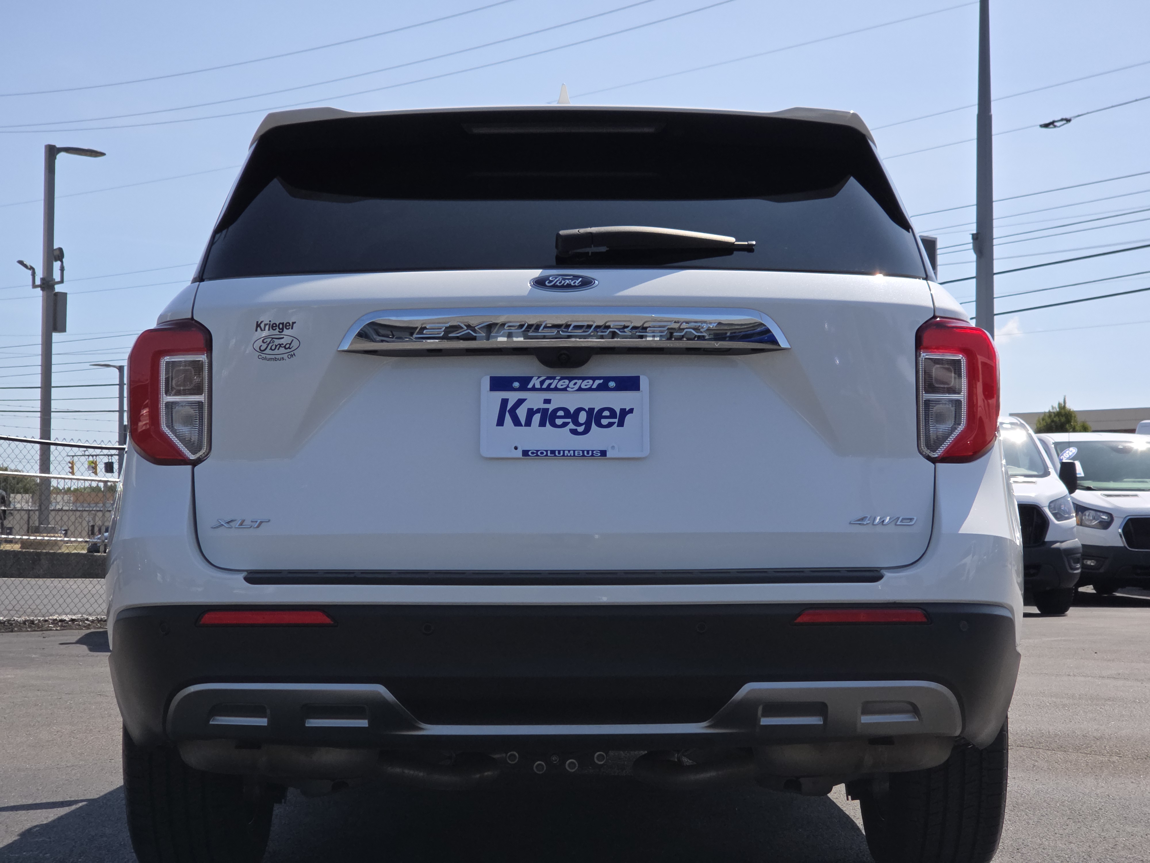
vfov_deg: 21.3
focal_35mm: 69
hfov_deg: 28.2
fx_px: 2292
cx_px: 575
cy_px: 432
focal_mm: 7
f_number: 2.4
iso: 25
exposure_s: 1/1126
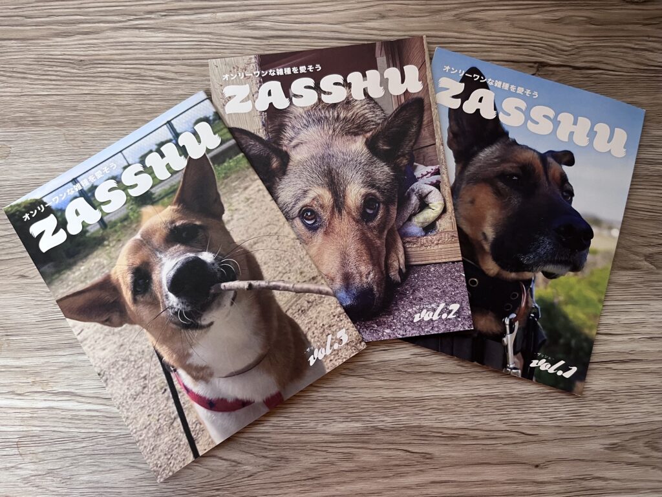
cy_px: 248
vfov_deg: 53.1
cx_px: 331
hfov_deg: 67.3
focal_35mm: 26
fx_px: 497
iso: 250
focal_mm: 5.1
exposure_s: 1/60
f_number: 1.6
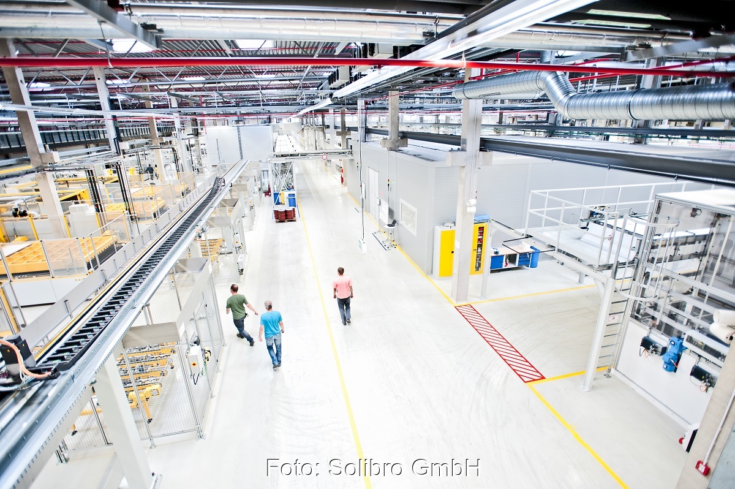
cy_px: 244
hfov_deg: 93.3
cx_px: 368
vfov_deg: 70.3
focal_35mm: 17
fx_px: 347
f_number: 3.2
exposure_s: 1/100
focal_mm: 17
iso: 320
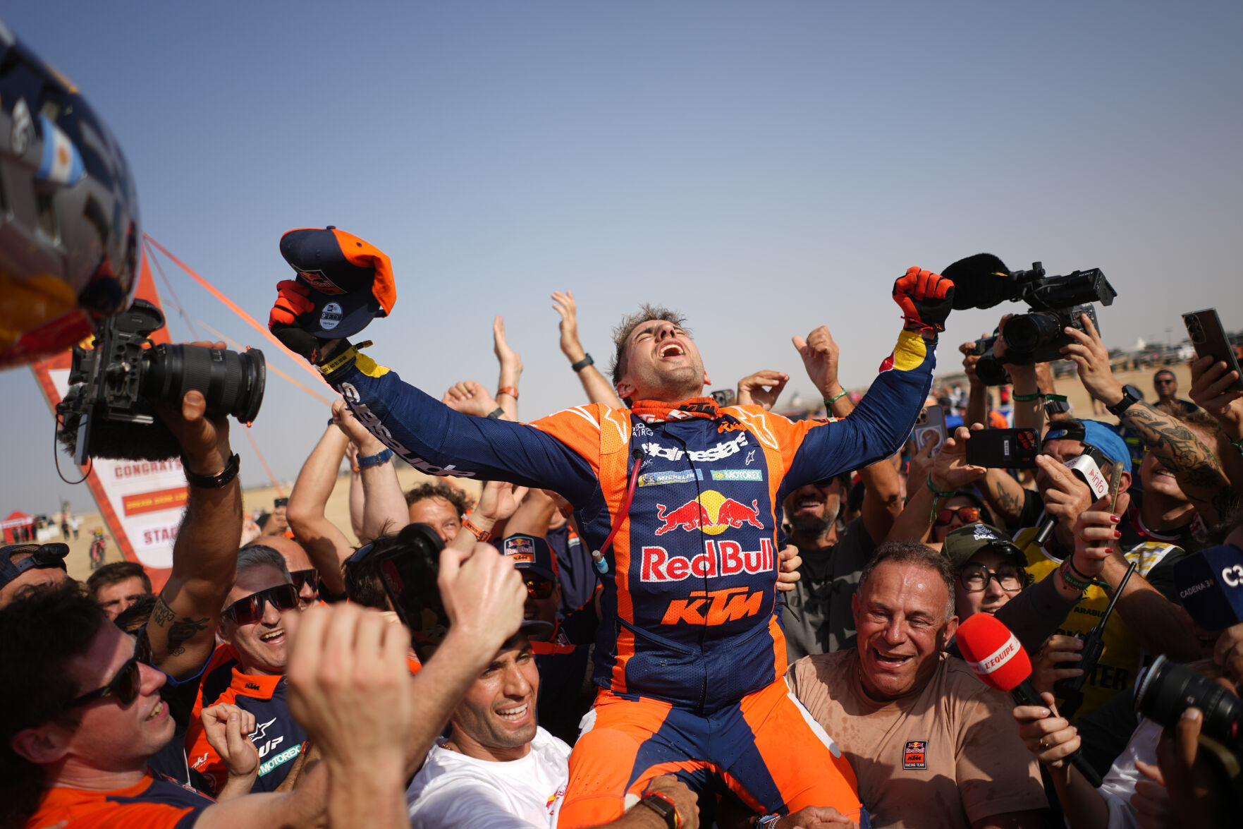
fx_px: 967
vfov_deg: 46.4
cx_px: 622
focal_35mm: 28
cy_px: 414
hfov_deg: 65.5
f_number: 2
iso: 50
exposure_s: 1/2500
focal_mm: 28
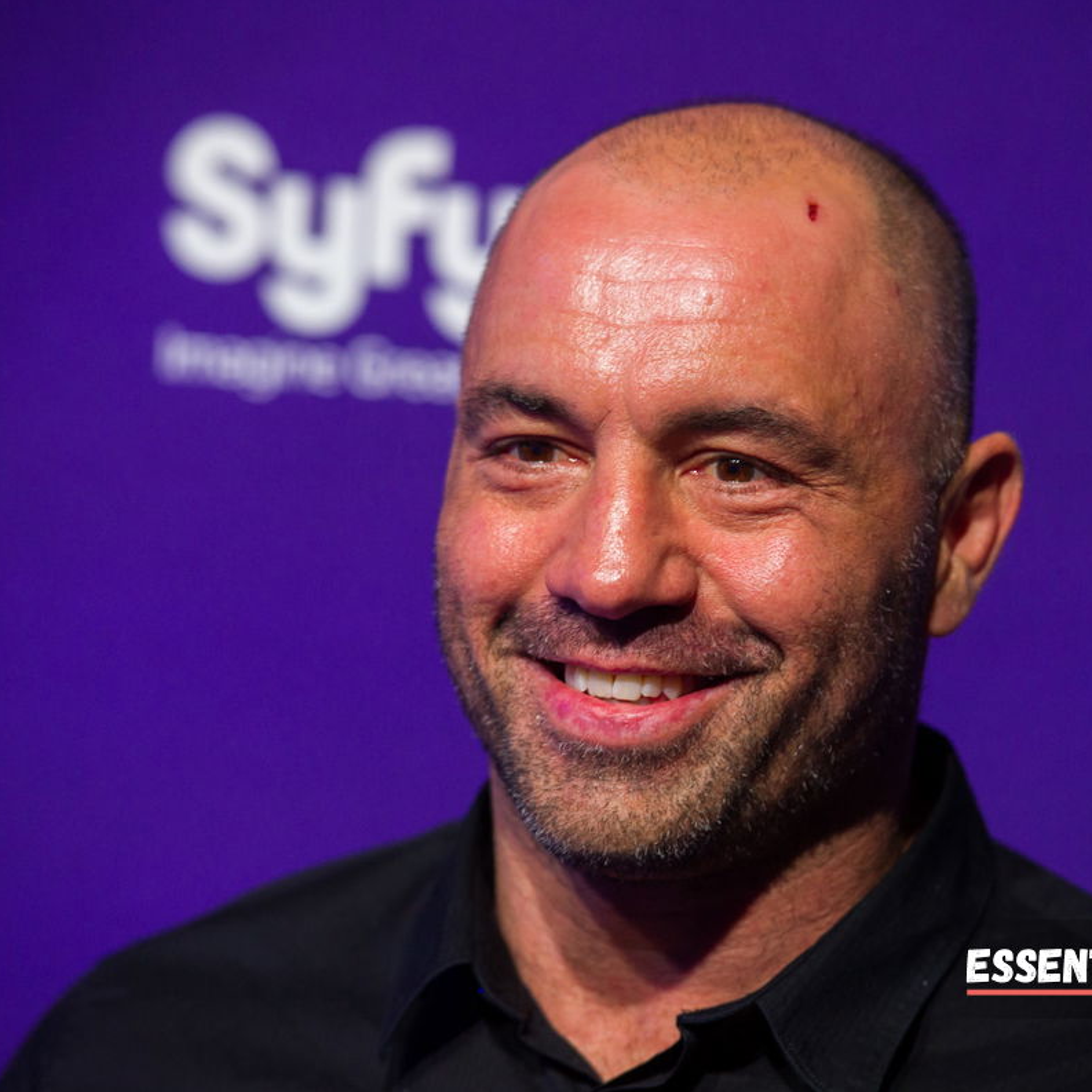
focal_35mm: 212
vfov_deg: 8.3
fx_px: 7566
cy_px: 545
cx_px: 657
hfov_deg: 8.3
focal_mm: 165
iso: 1600
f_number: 4
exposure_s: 1/125
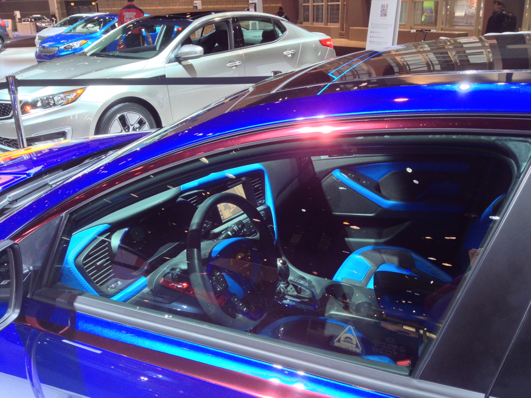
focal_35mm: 35
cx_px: 266
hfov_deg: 52.6
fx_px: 537
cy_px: 199
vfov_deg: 40.7
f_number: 2.4
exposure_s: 1/20
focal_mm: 4.28
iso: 64
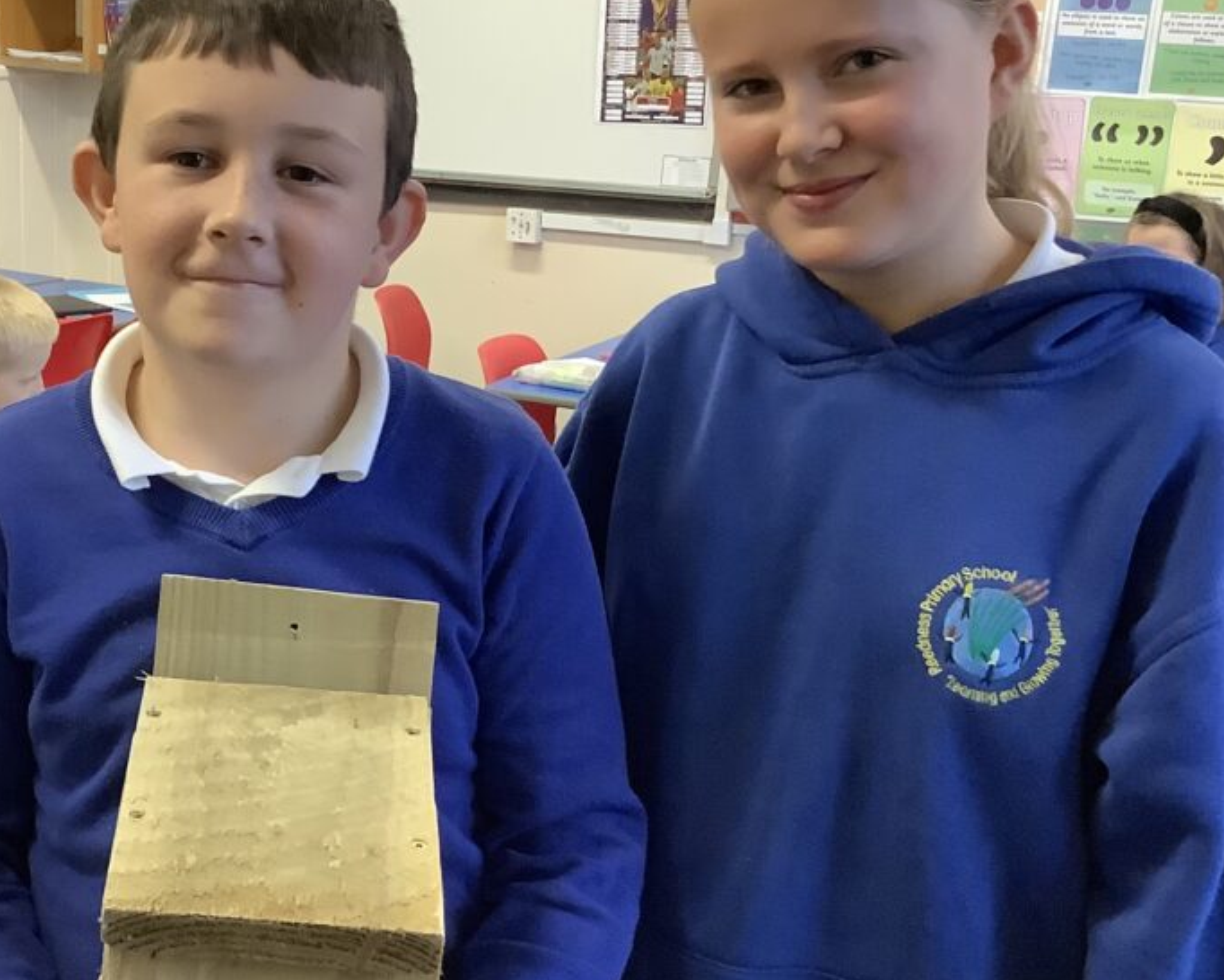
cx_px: 269
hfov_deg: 33.3
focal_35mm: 55
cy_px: 558
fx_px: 1993
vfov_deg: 27.6
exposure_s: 1/50
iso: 250
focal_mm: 3.3
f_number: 2.4
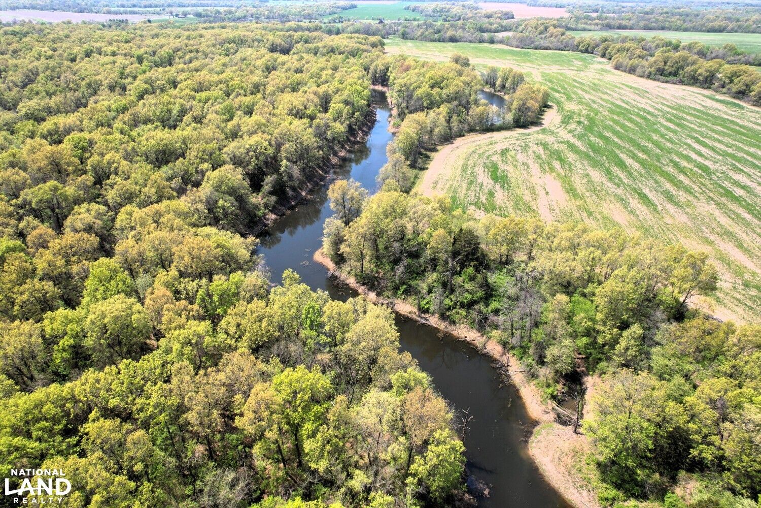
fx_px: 465
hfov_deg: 78.6
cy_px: 254
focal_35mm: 22
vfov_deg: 57.2
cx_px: 380
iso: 100
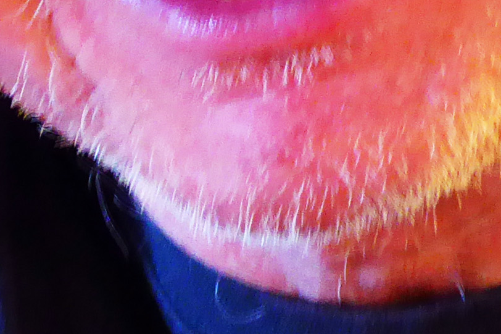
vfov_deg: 4.7
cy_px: -237
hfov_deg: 7.1
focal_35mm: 292
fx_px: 4063
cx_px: 302
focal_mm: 10.3
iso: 400
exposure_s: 1/5
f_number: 4.2
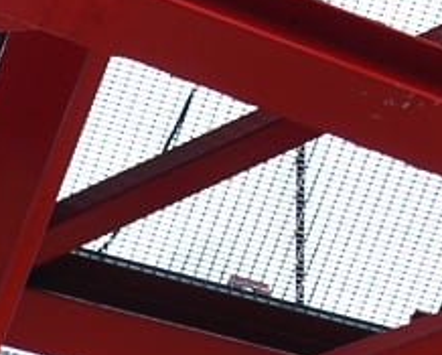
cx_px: 902
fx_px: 7886
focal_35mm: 602
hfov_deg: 3.2
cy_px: -423
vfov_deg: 2.6
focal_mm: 70
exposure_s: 1/500
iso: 400
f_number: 5.6
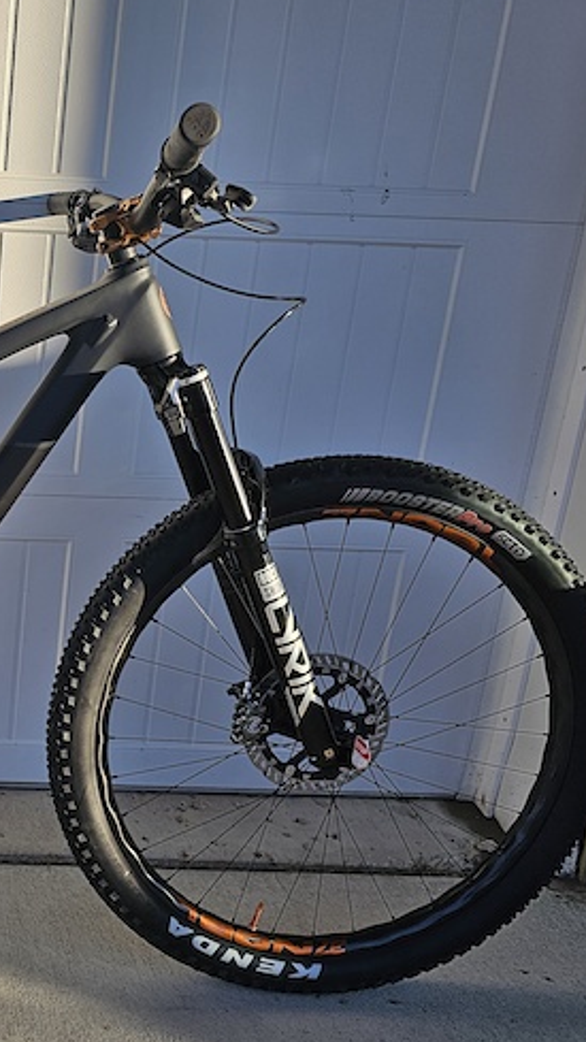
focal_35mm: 41
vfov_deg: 49.3
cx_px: -102
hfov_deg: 26.1
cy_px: 571
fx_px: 1133
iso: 20
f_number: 1.7
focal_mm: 6.3
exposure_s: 1/447
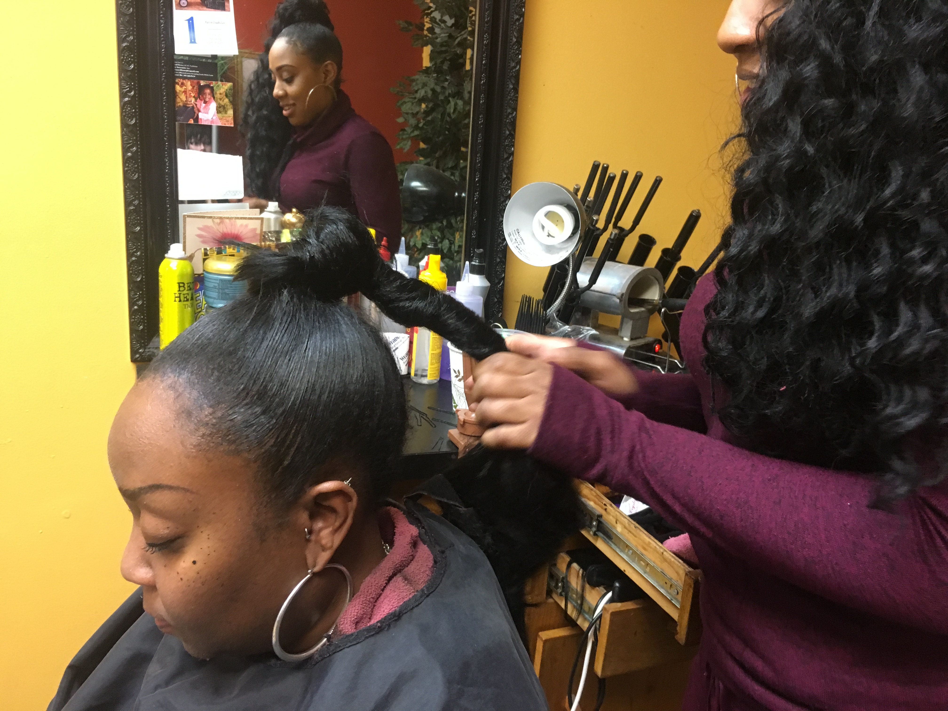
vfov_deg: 48.2
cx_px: 474
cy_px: 356
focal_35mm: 29
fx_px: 794
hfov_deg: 61.7
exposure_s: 1/24
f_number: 2.2
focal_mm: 4.15
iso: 200
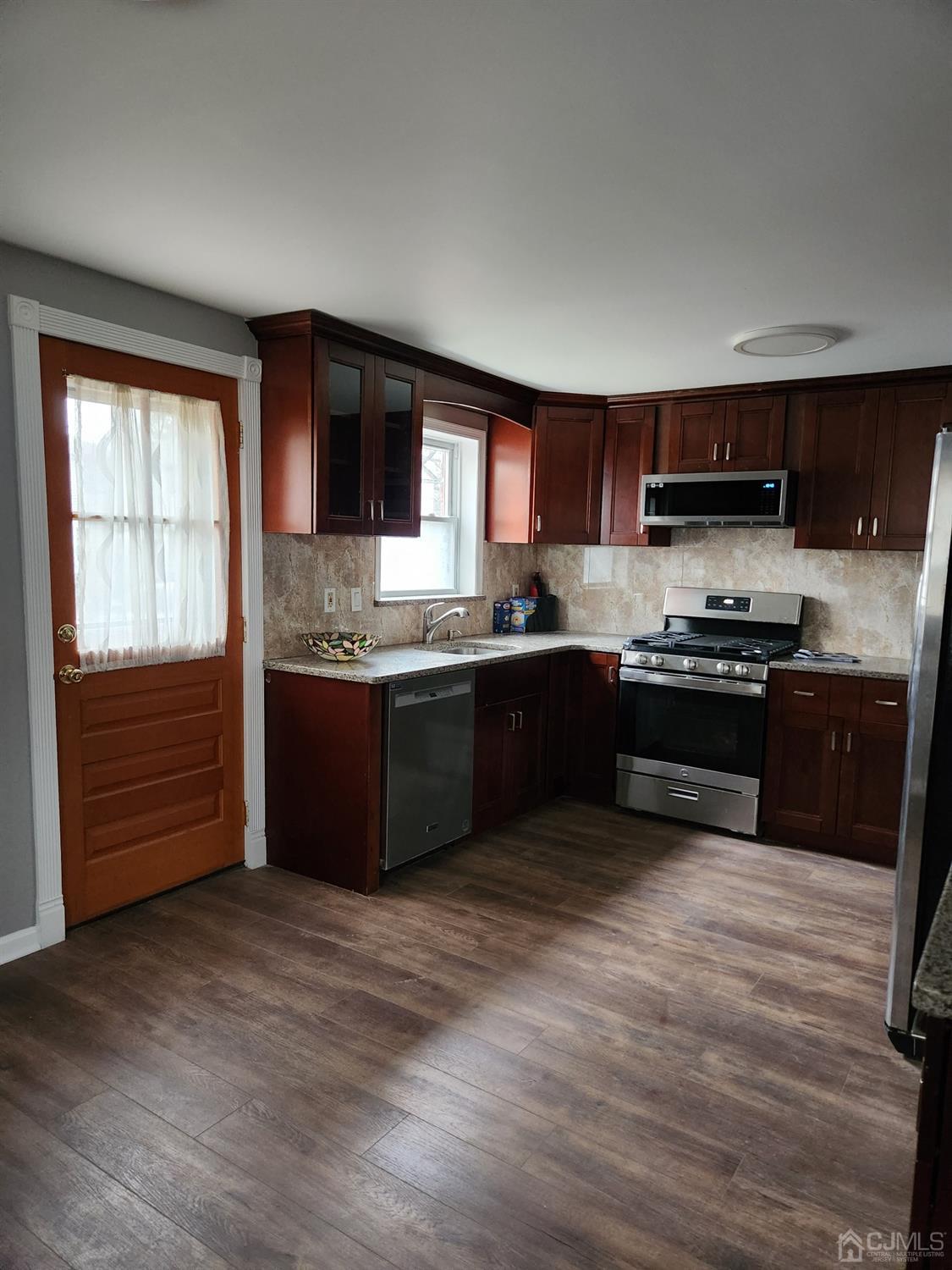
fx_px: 843
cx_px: 476
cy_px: 635
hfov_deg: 58.9
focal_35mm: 23
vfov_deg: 73.9
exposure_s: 1/60
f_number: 1.8
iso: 640
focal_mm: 5.4
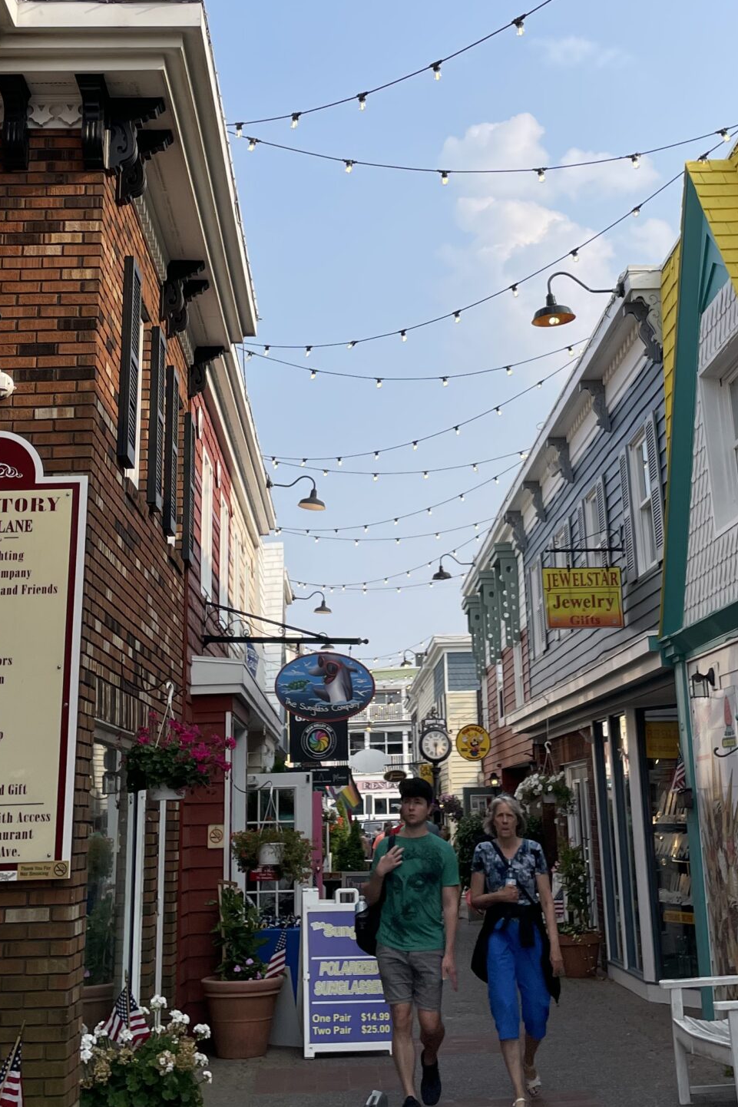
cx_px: 395
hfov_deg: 28.1
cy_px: 304
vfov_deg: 40.2
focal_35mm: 48
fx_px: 1476
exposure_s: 1/2564
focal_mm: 4.2
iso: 32
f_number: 1.6
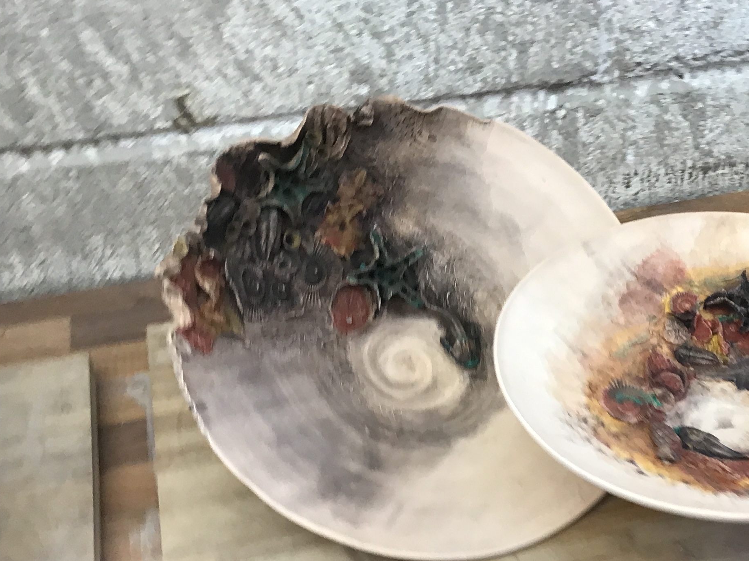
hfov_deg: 33.7
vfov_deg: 26.0
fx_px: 1190
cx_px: 620
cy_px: 470
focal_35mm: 55
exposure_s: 1/33
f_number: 2.4
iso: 80
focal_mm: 3.3
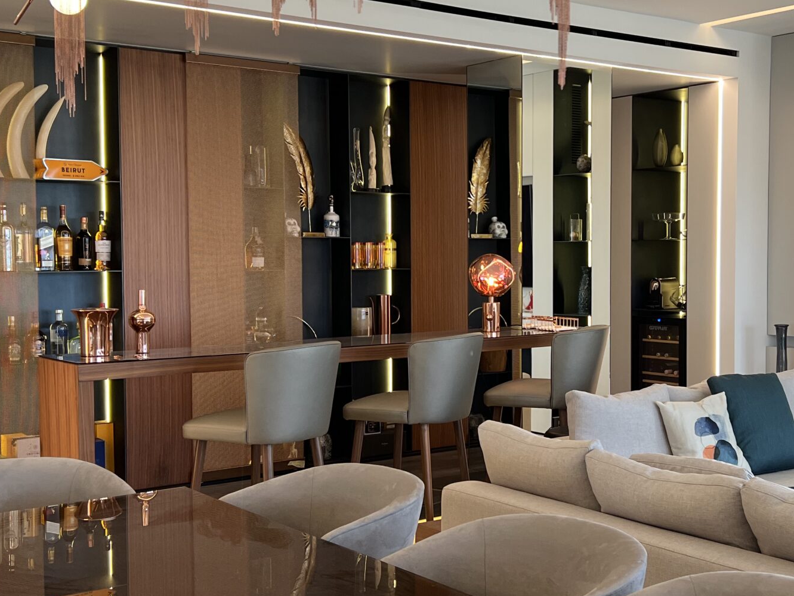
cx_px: 489
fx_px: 1147
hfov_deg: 38.0
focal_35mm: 50
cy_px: 306
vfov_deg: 29.1
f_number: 1.5
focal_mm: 5.7
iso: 100
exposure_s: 1/100
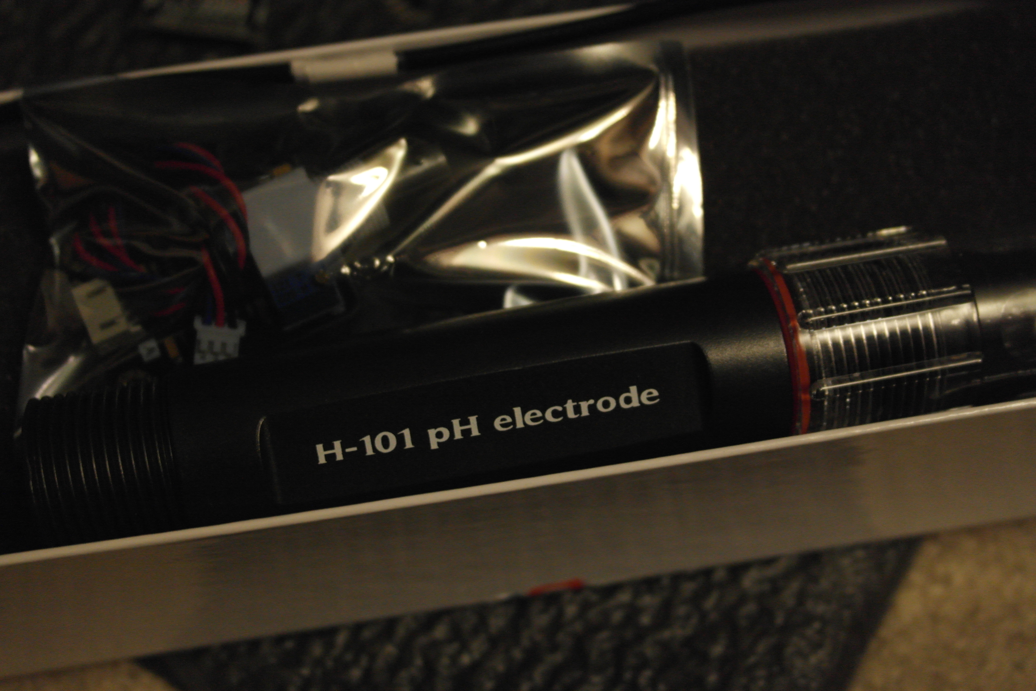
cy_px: 346
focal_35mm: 53
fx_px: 1525
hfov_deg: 37.5
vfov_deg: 25.5
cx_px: 518
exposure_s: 1/20
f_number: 4.5
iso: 1600
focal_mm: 35
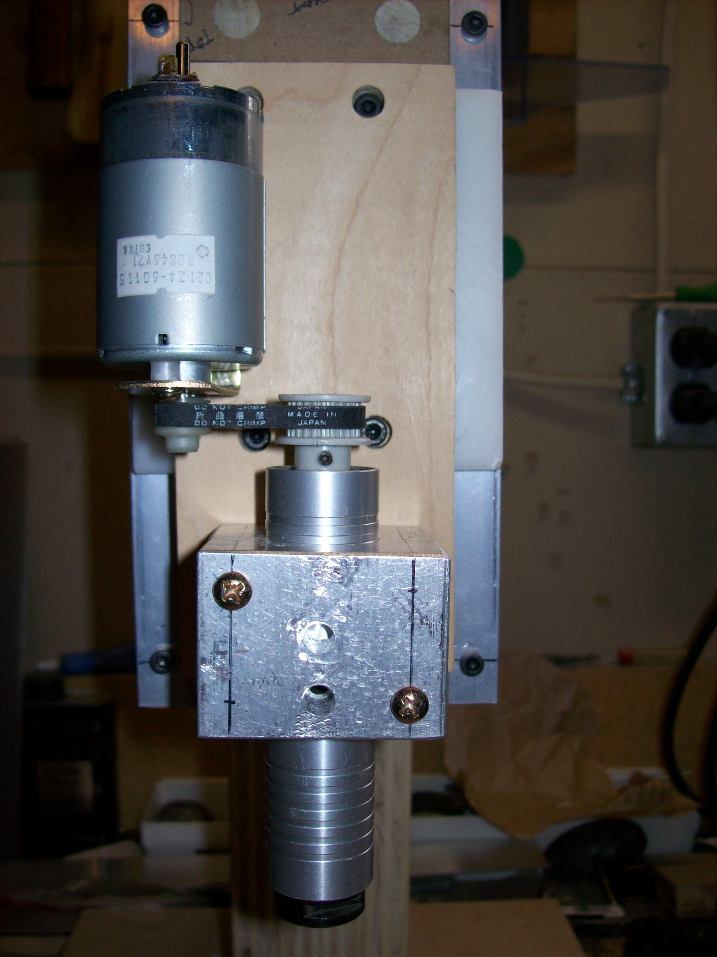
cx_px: 358
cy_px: 478
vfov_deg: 51.4
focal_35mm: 36
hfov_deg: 39.6
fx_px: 995
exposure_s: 1/64
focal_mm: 6
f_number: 2.7
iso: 80
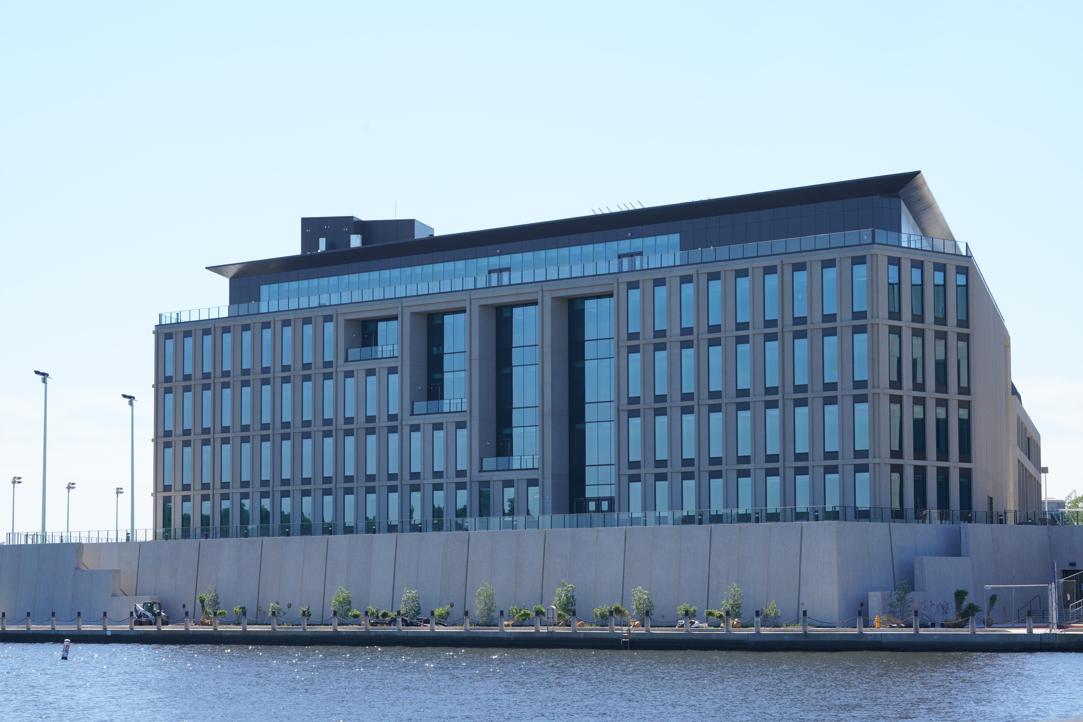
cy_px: 361
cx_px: 542
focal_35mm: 92
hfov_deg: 22.1
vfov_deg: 14.9
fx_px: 2767
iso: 100
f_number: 14
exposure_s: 1/50
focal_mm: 92
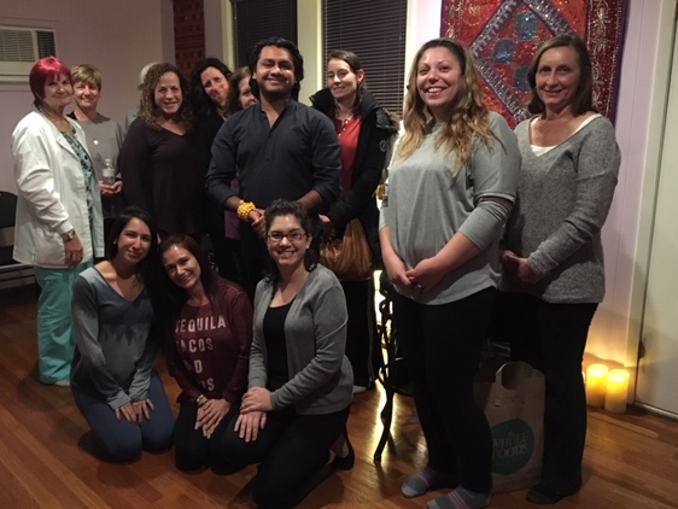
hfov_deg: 55.3
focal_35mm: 33
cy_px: 253
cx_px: 318
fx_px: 647
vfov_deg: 43.0
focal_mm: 4.15
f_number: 2.2
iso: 640
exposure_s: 1/15
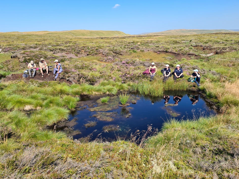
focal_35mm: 27
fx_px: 186
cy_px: 89
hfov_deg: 65.3
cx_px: 119
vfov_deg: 51.4
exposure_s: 1/1236
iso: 50
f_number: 1.8
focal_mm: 5.4
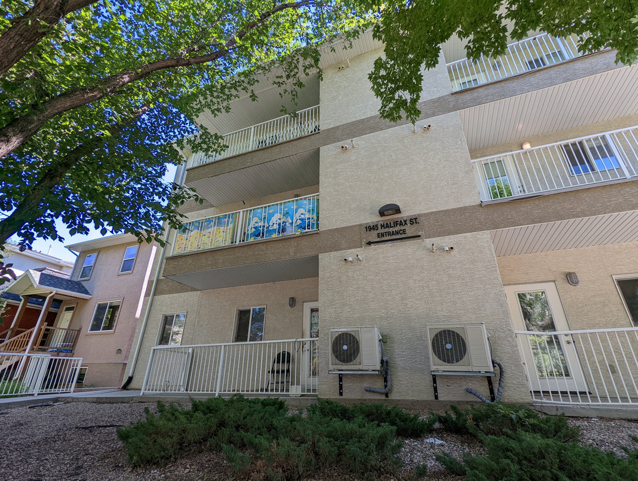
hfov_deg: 94.4
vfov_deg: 78.2
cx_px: 319
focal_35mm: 16
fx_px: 295
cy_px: 240
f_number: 2.2
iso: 50
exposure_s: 1/311
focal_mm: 2.35
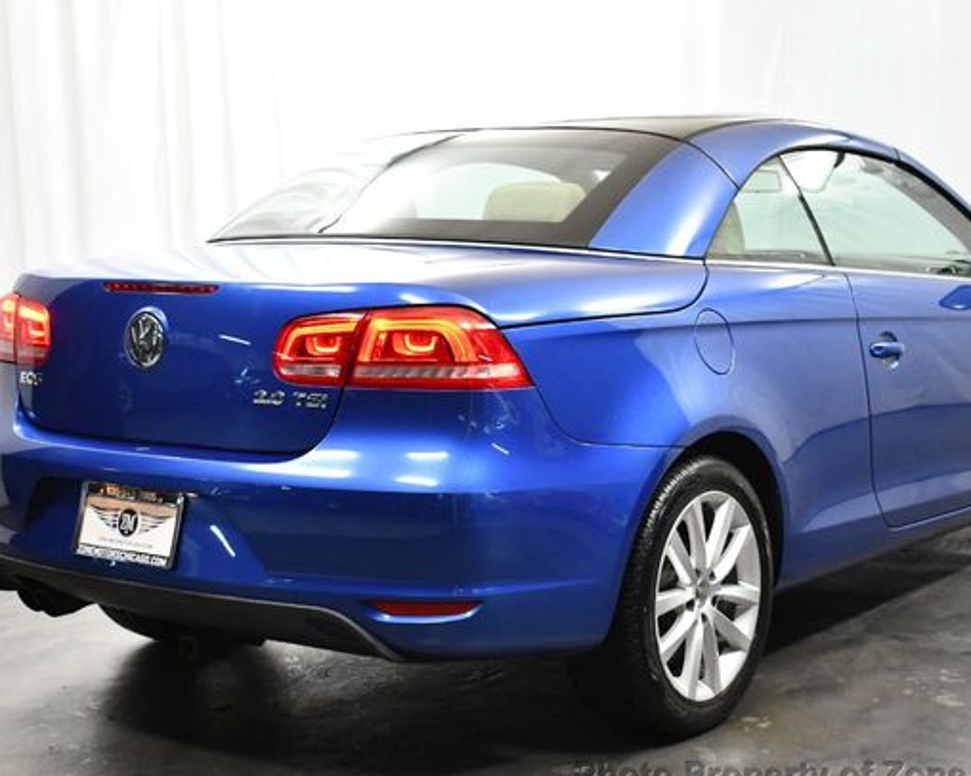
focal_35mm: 64
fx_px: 1839
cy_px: 402
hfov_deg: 29.6
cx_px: 547
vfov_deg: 23.8
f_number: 4
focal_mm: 27
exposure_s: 1/125
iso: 2000
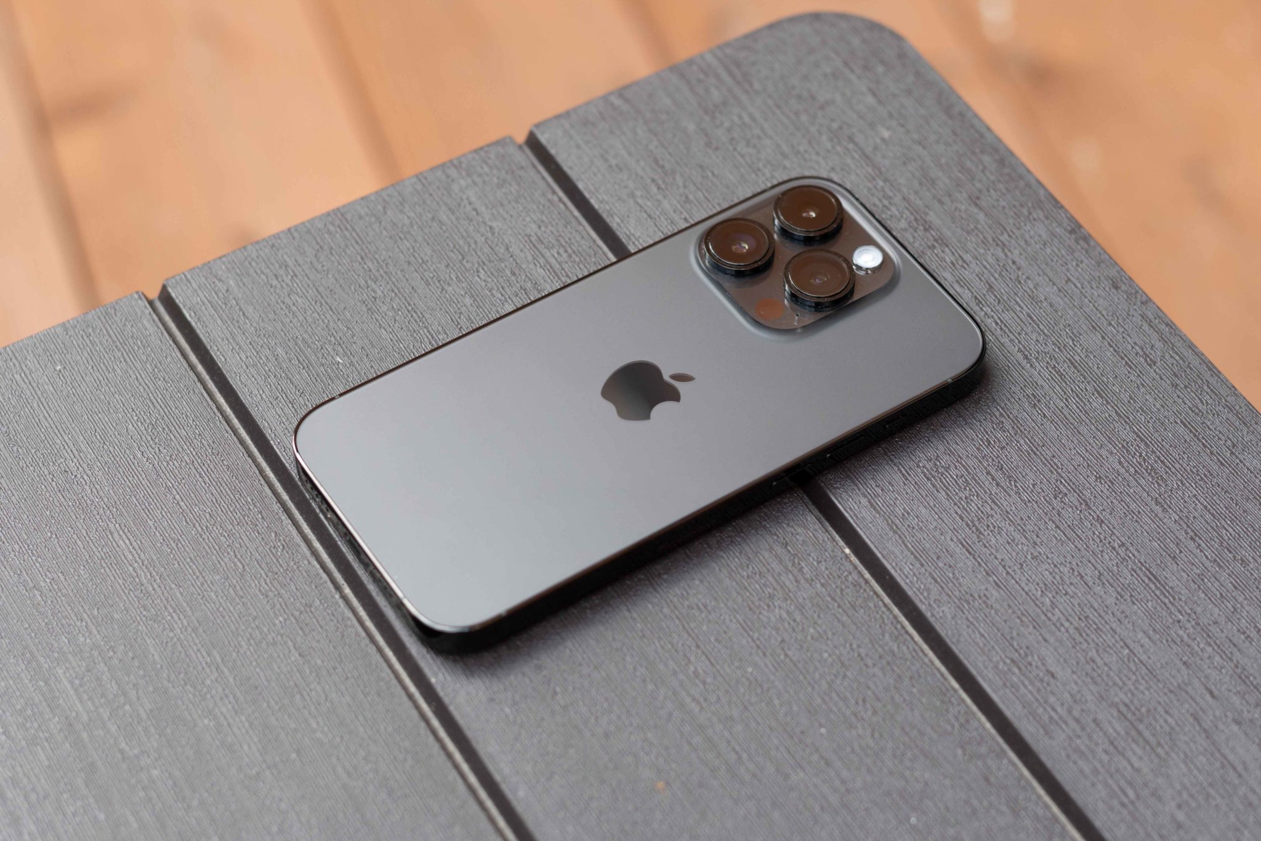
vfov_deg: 18.2
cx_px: 630
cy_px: 420
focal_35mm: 75
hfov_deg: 27.0
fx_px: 2627
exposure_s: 1/320
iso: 250
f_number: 3.2
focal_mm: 50
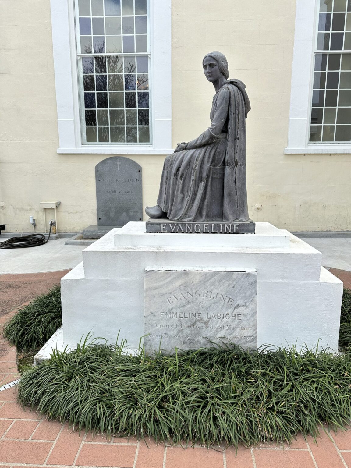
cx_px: 176
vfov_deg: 71.6
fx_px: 324
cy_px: 234
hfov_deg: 56.8
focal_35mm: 24
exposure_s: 1/2809
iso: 80
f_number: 1.78
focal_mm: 6.86
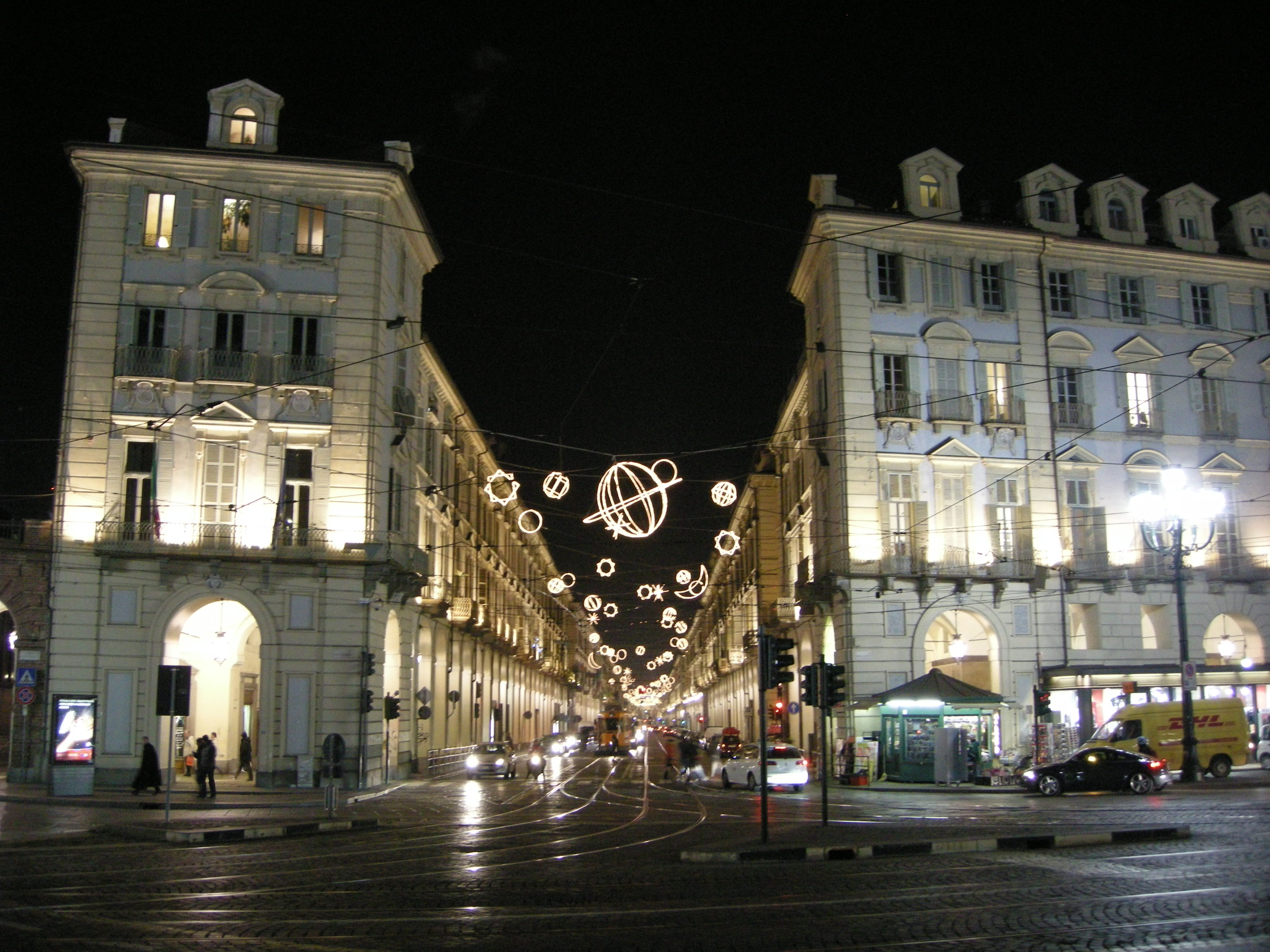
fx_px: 1321
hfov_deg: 51.4
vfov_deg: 39.7
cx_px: 635
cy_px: 476
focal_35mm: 36
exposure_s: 1/9.2
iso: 400
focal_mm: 7.5
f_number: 2.7
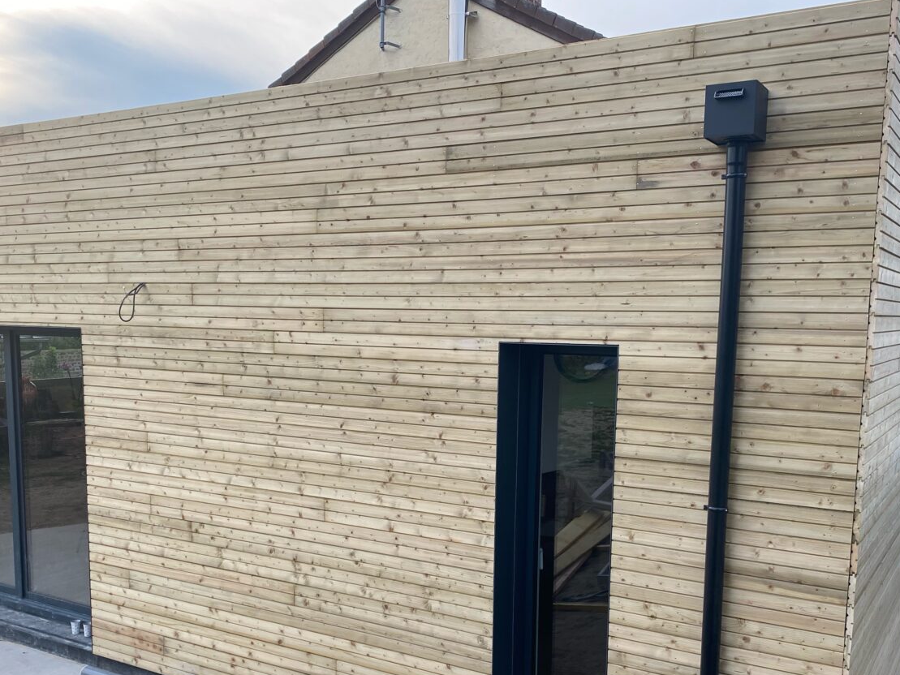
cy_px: 450
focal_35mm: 36
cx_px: 428
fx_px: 936
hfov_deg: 51.3
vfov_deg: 39.2
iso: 32
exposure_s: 1/421
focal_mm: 4.25
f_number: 1.8
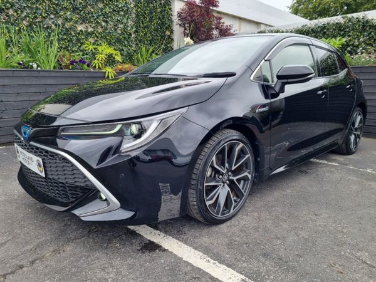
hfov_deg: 67.3
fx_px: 282
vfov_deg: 53.1
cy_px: 141
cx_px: 188
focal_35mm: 26
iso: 50
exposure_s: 1/448
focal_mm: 5.4
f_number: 1.8
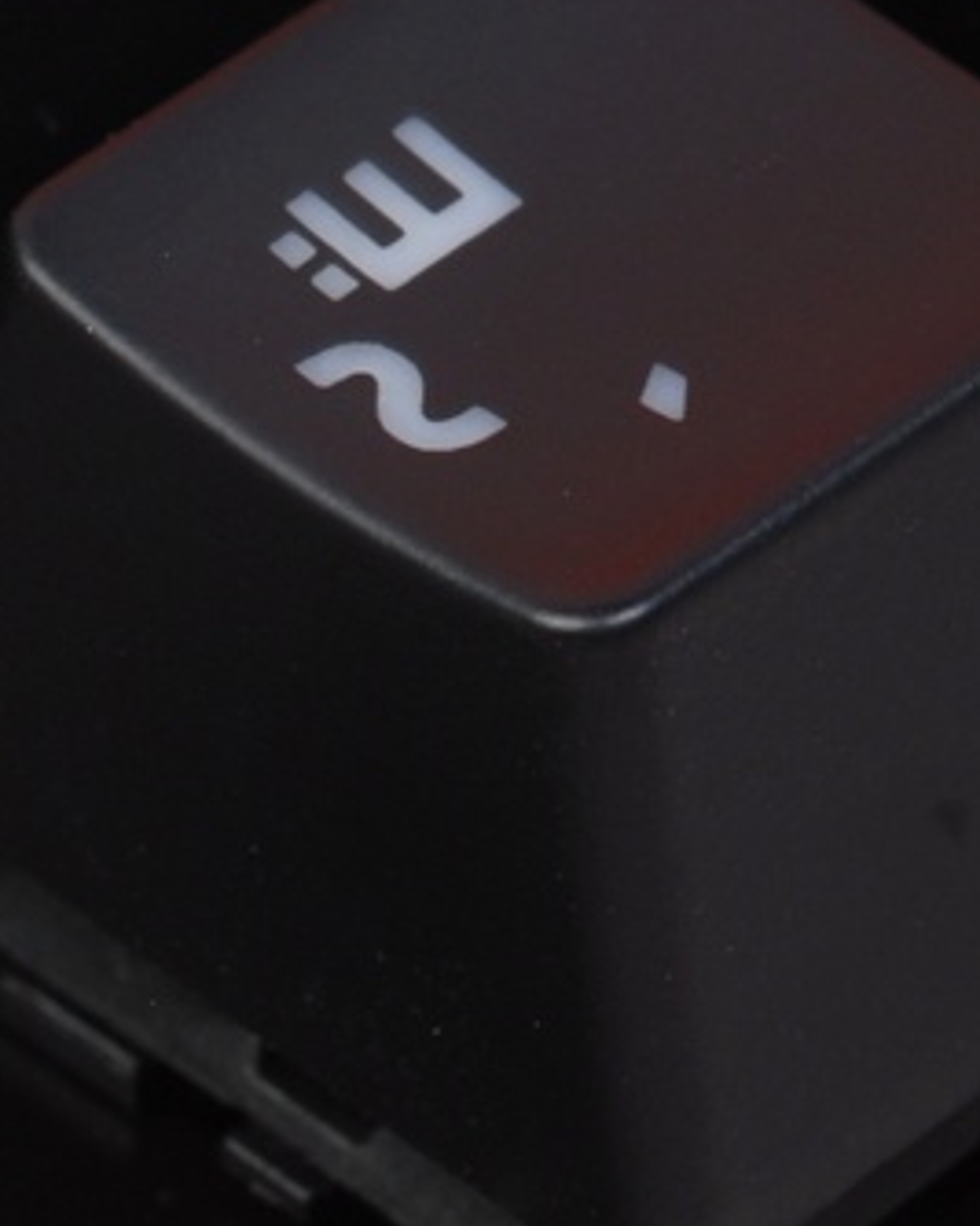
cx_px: -796
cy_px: 1149
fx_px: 24125
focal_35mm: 665
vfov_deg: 2.9
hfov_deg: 2.3
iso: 100
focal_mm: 105
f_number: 16
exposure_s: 1/2
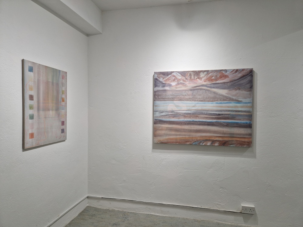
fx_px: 201
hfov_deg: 73.9
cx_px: 152
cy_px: 114
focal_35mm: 23
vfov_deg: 58.9
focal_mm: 5.4
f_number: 1.8
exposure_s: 1/200
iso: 50
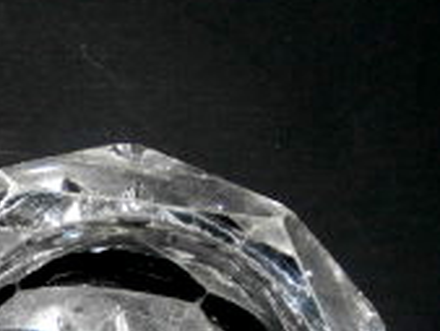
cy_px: 399
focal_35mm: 144
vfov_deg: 10.2
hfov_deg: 12.9
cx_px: -229
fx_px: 1832
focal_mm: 6.67
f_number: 3.9
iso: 200
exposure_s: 1/40
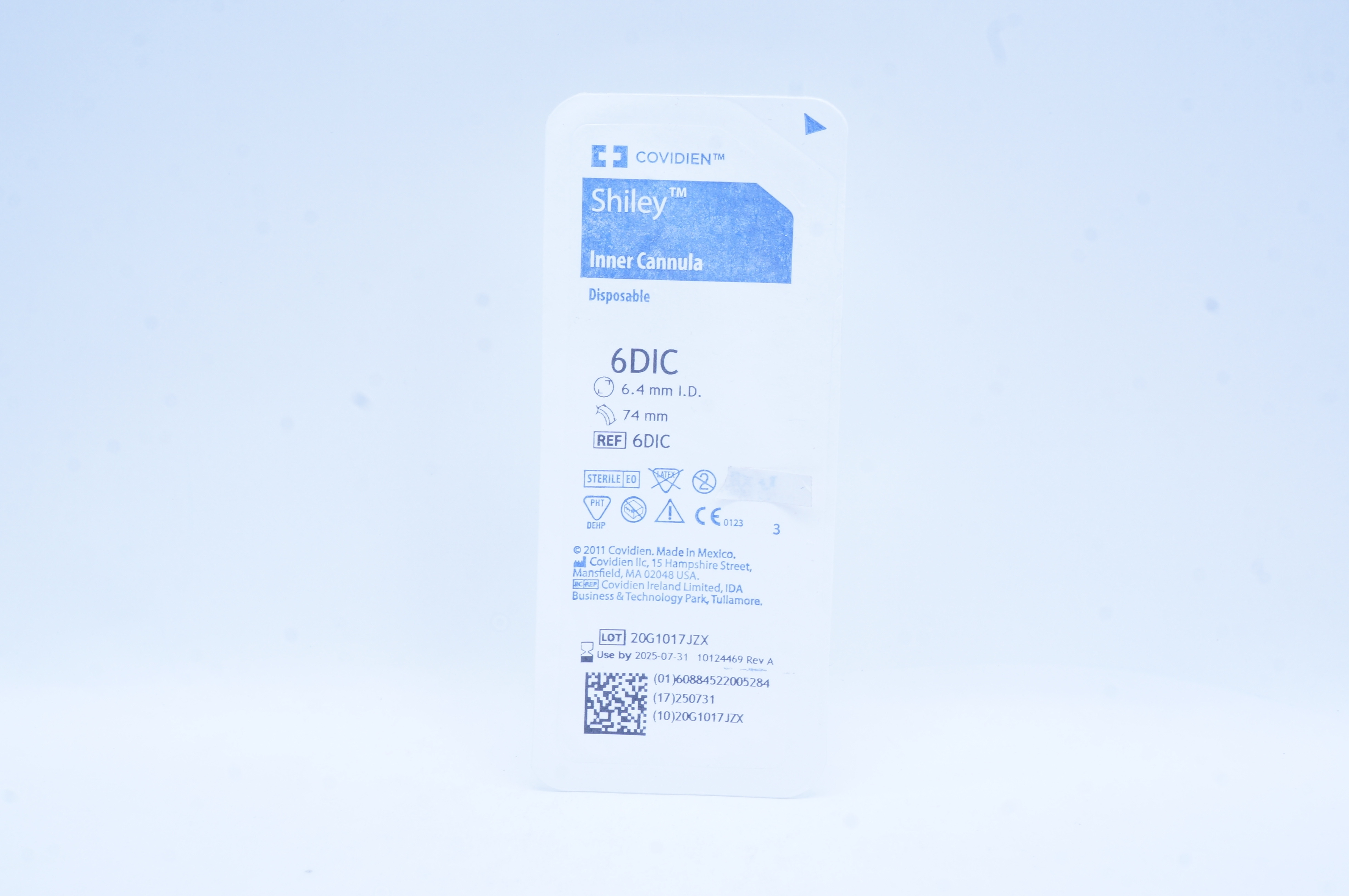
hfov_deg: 37.9
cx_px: 674
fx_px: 1965
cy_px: 448
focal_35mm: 52
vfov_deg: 25.7
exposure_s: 1/10
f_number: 16
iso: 400
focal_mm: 35
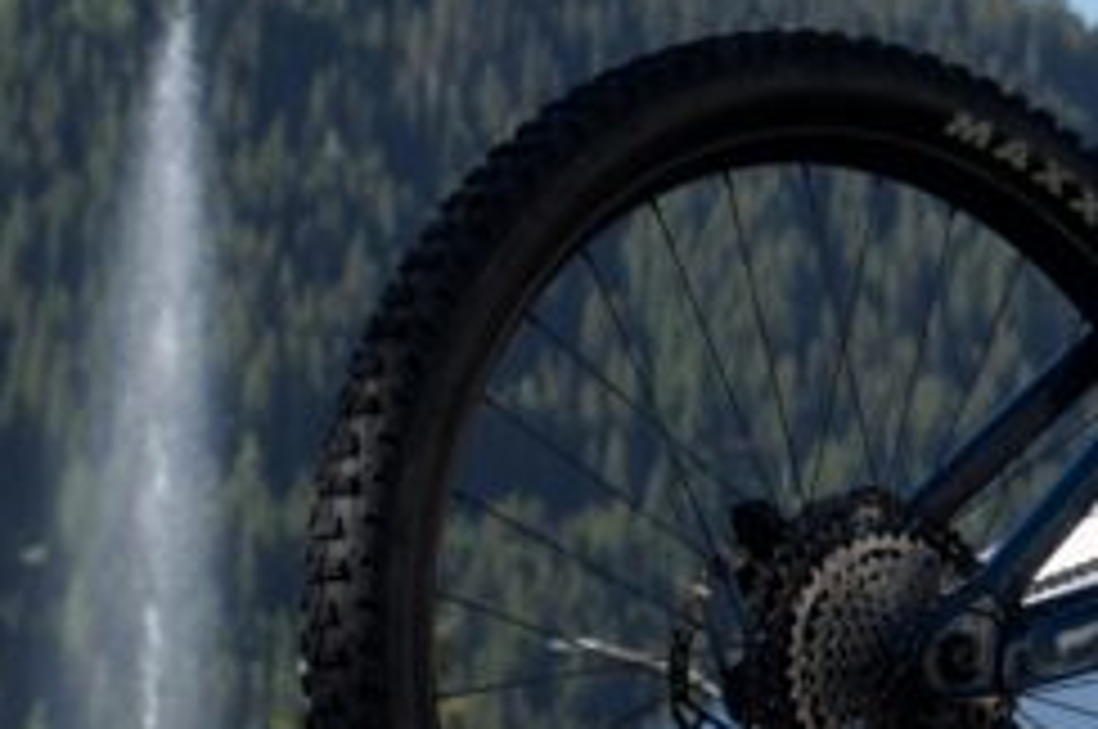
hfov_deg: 8.8
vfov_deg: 6.1
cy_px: 306
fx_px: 6884
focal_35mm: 226
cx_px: 1782
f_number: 8
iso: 160
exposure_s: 1/250
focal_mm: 46
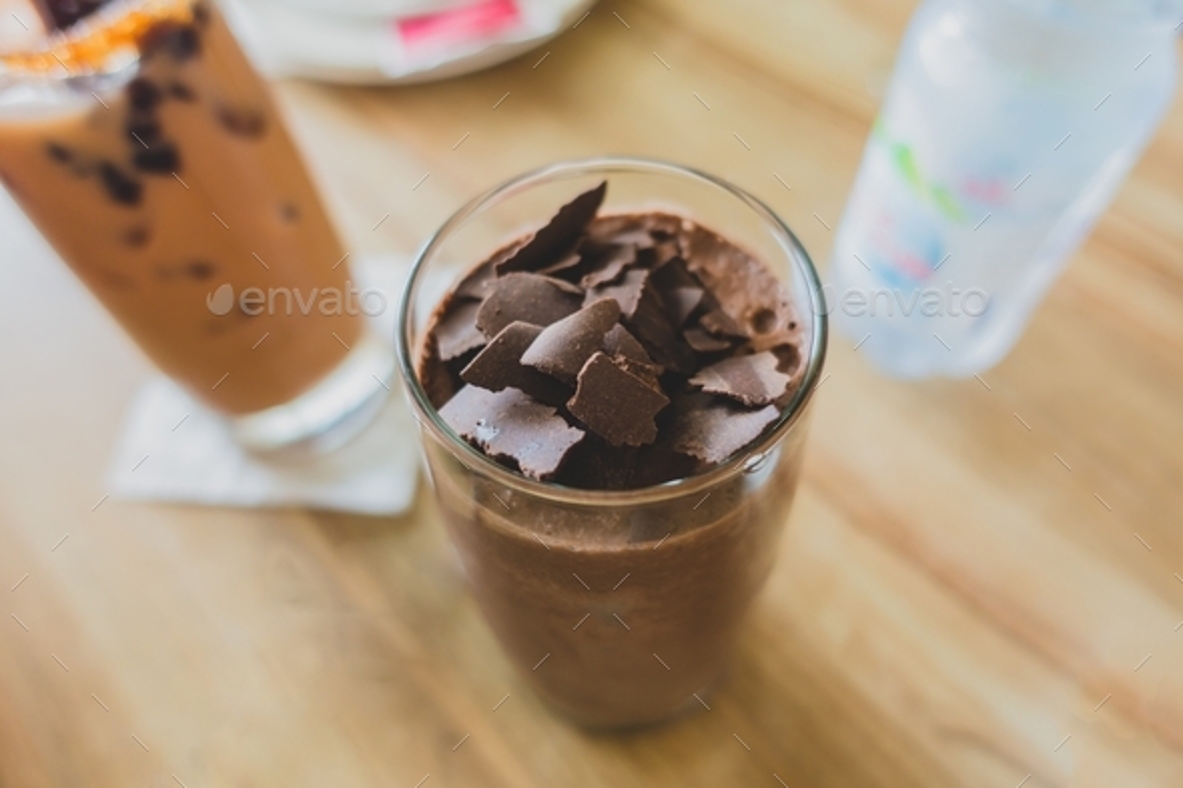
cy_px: 394
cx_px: 592
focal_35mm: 24
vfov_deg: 53.1
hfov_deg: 73.8
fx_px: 788
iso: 160
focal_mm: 8.8
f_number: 1.8
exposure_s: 1/30
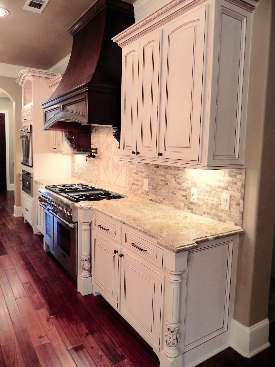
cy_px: 184
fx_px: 275
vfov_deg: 67.3
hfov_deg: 53.1
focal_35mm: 26
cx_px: 138
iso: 180
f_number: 2.8
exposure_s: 1/30
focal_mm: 4.6
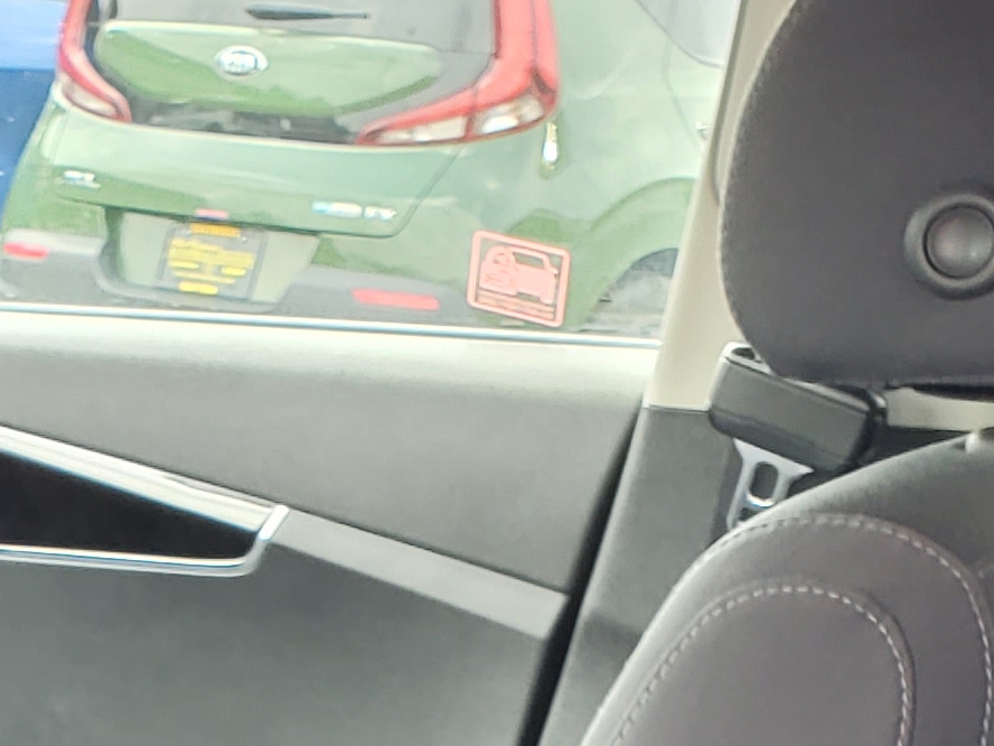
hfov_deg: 16.0
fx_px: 3388
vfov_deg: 12.0
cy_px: 1125
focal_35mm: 118
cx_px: -231
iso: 100
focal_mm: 4.3
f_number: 2.4
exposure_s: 1/54
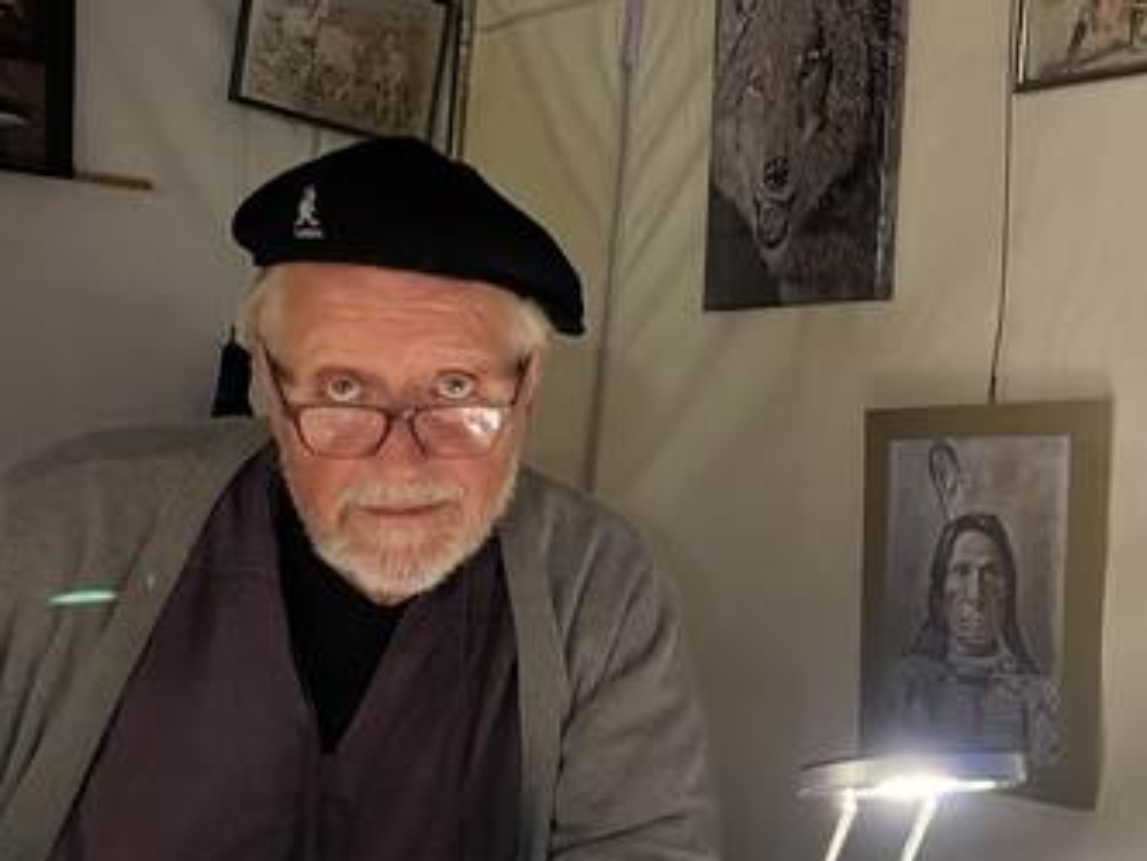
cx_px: 496
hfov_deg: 39.6
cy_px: 674
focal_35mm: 48
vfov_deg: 29.6
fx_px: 1590
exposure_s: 1/25
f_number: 1.5
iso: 640
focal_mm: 5.7
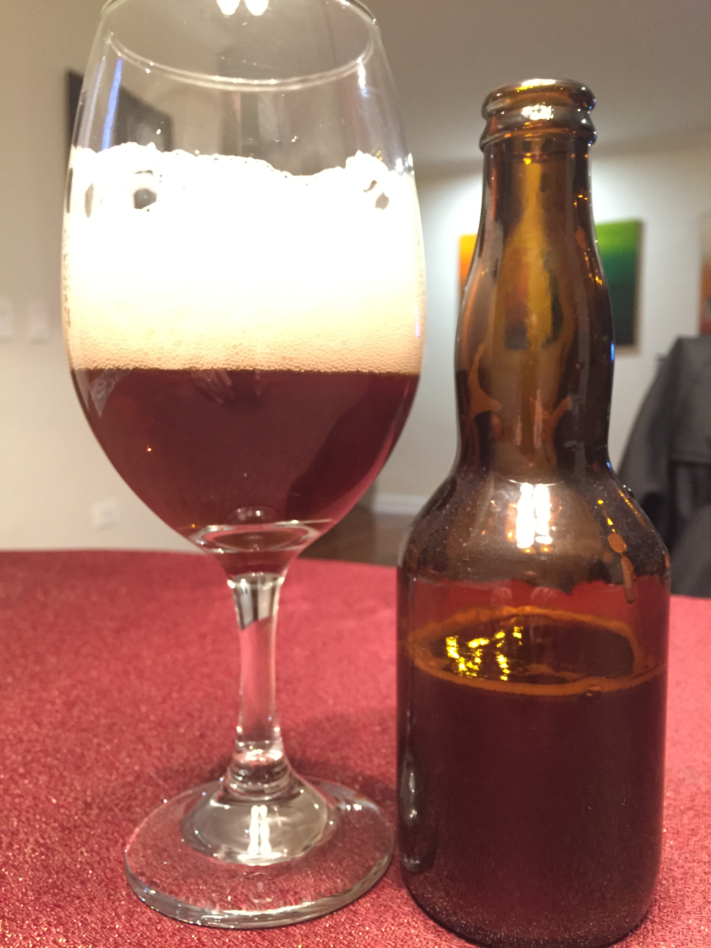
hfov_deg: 48.2
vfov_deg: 61.7
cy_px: 474
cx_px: 356
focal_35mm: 29
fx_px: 794
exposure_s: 1/15
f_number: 2.2
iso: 500
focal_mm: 4.15
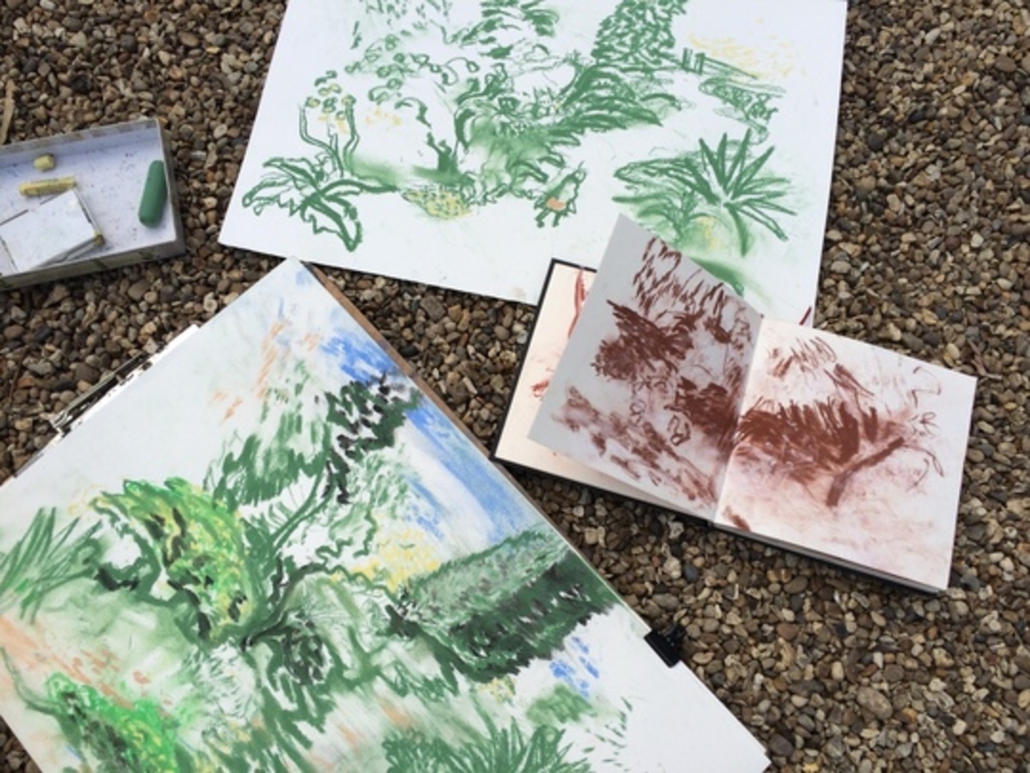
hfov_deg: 61.7
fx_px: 863
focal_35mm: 29
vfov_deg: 48.2
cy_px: 386
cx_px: 515
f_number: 2.2
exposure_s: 1/1866
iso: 32
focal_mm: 4.15
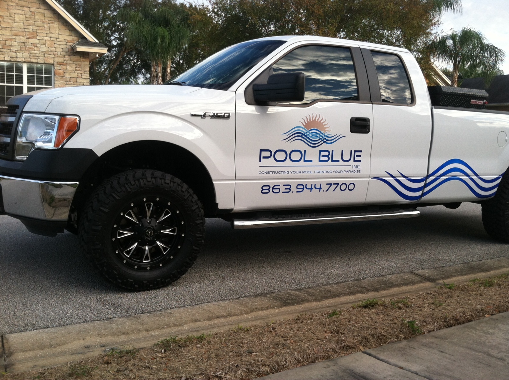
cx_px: 254
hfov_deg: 52.7
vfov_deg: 40.6
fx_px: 514
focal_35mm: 35
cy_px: 190
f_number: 2.8
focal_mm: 3.85
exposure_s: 1/240
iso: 80
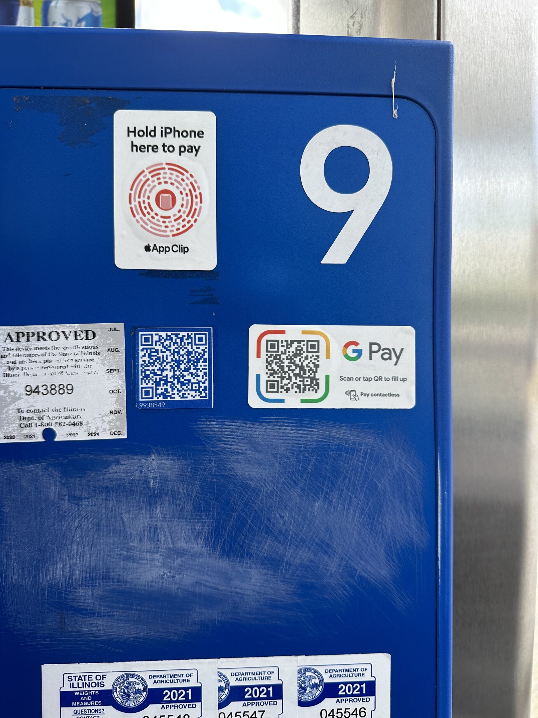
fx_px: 497
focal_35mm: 24
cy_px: 359
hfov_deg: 56.8
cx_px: 269
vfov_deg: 71.6
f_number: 1.78
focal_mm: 6.86
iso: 80
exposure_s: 1/630
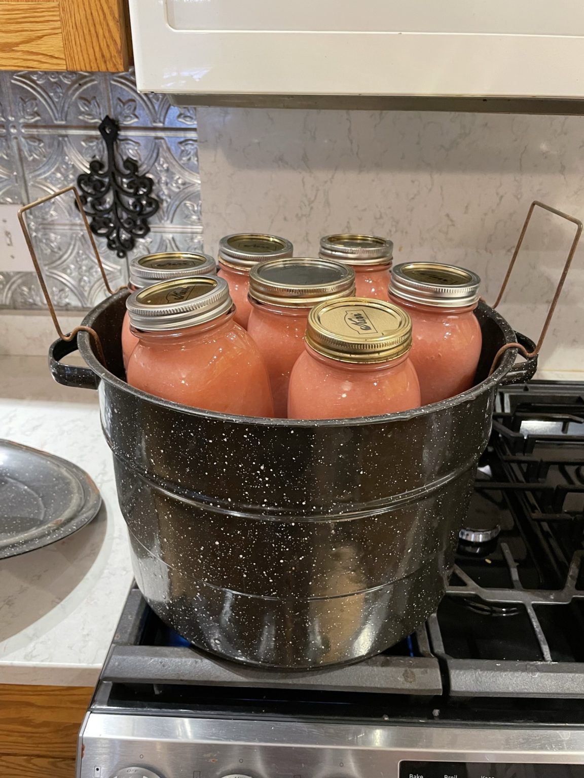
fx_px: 585
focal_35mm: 26
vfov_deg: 67.3
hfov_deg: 53.1
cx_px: 292
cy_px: 389
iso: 400
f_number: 1.6
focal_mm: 4.2
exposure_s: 1/40
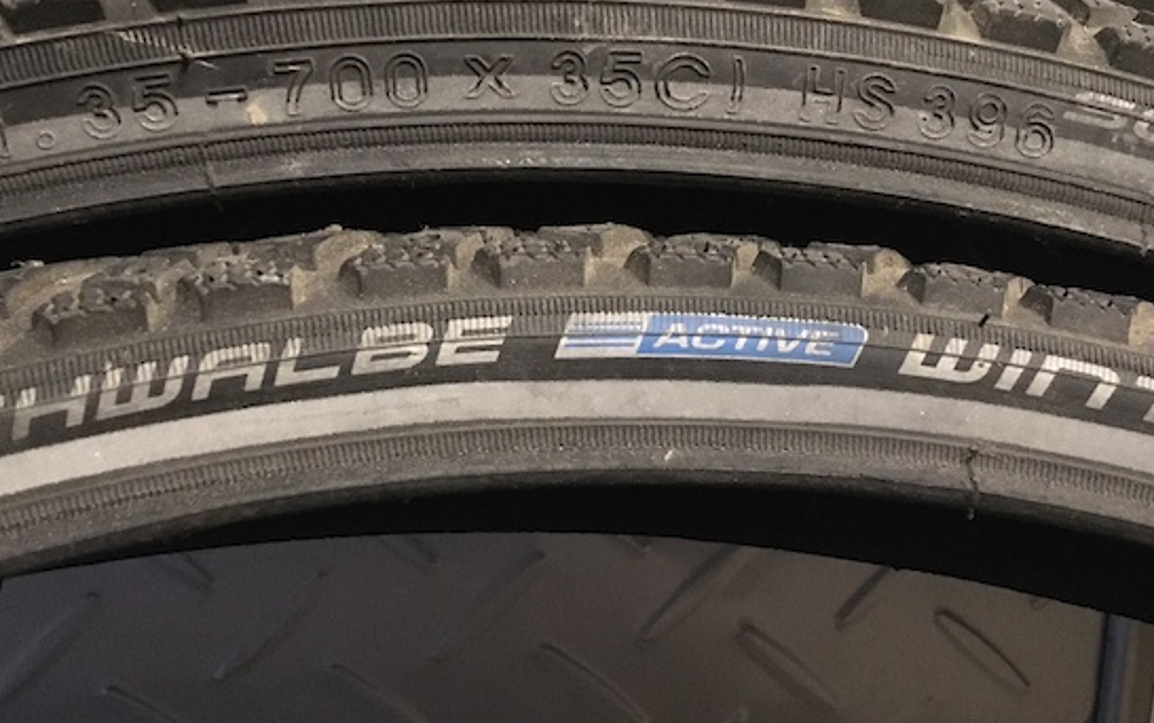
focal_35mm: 45
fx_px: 1416
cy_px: 226
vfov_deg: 28.4
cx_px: 609
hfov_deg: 44.3
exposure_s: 1/15
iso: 320
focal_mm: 4.15
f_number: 2.2
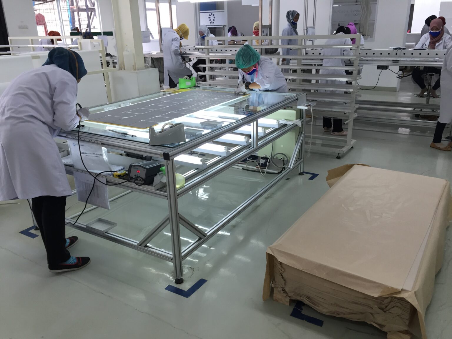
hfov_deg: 61.7
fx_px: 379
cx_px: 226
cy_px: 170
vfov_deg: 48.2
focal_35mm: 29
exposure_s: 1/33
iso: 32
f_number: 2.2
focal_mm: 4.15
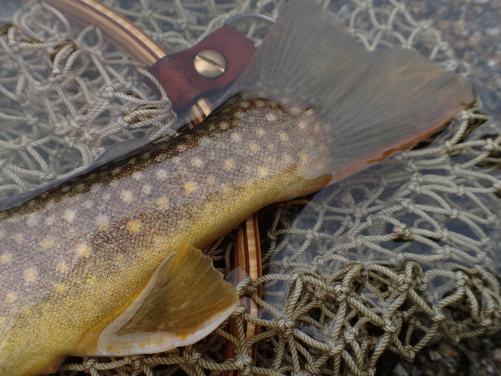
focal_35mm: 30
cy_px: 188
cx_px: 250
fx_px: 434
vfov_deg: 46.8
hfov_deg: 60.0
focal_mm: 5.5
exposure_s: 1/250
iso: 100
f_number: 3.2
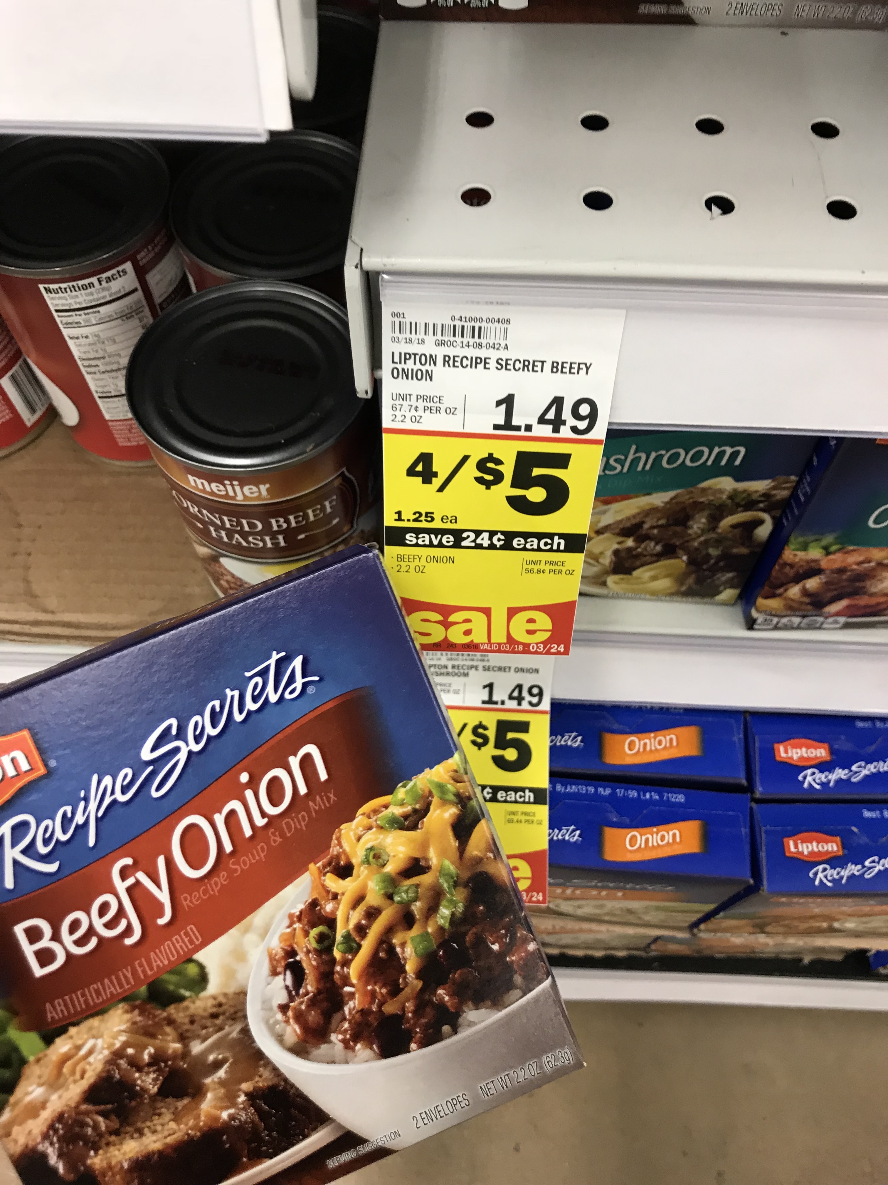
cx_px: 444
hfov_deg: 49.7
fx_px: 958
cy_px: 592
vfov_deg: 63.4
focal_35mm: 28
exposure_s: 1/24
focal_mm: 3.99
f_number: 1.8
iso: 40
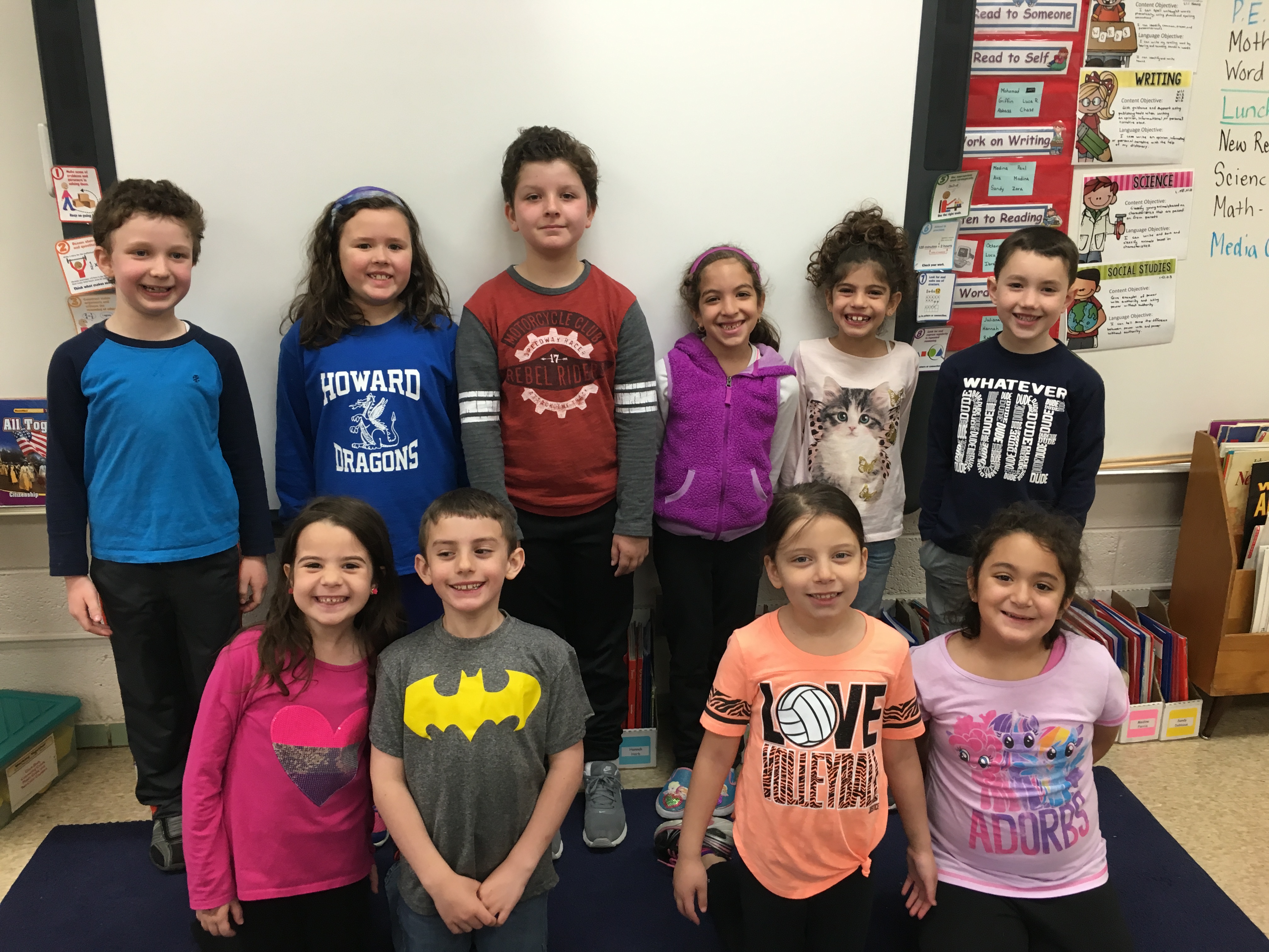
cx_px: 634
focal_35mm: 29
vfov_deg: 48.2
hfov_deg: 61.7
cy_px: 476
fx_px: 1063
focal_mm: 4.15
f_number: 2.2
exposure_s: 1/30
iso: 64
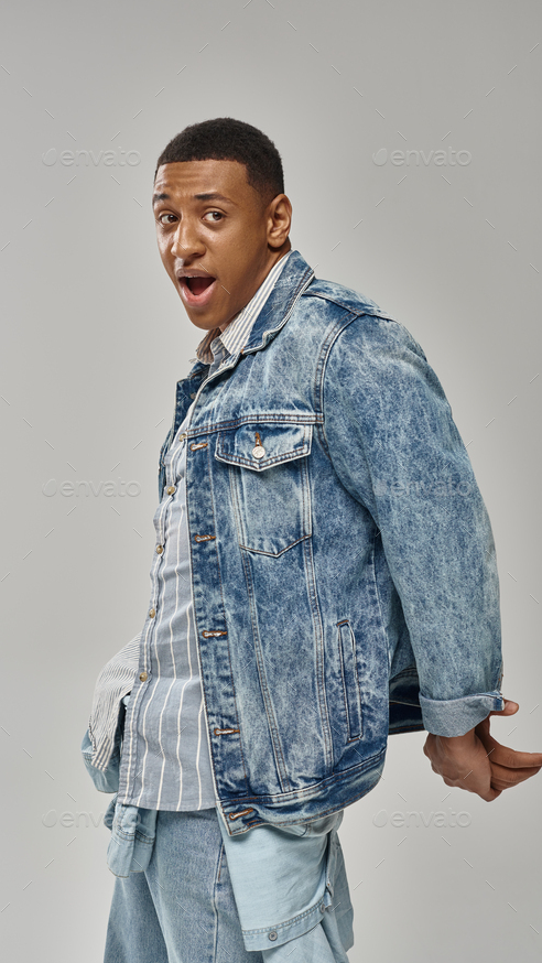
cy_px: 479
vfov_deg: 39.2
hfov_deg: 22.6
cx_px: 253
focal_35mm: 53
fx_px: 1353
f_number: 5
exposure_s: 1/160
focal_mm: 50
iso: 125
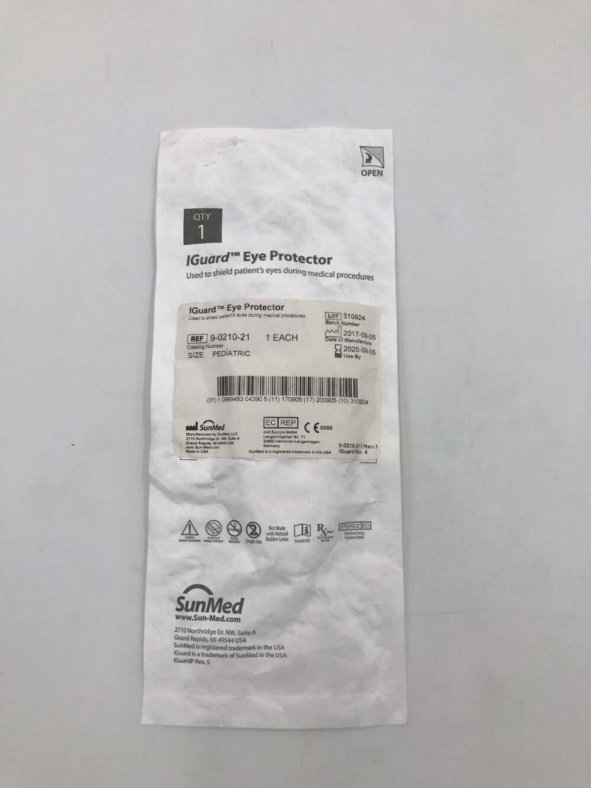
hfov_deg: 49.8
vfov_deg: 63.4
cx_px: 296
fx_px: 637
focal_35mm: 28
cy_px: 394
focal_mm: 3.99
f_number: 1.8
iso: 20
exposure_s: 1/273
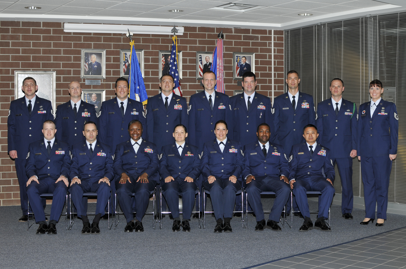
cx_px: 203
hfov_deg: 37.9
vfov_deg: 25.7
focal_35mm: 52
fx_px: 591
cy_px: 134
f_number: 4.5
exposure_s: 1/100
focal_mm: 35
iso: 200
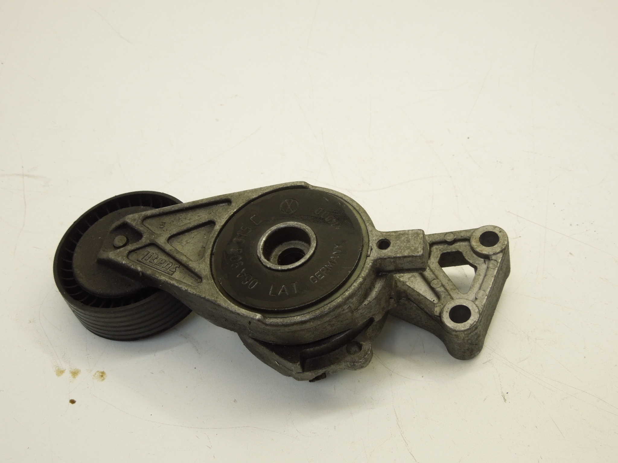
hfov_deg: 35.5
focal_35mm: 54
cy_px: 232
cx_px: 309
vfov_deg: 27.0
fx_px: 964
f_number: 4.2
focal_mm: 9.8
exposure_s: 1/50
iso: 360
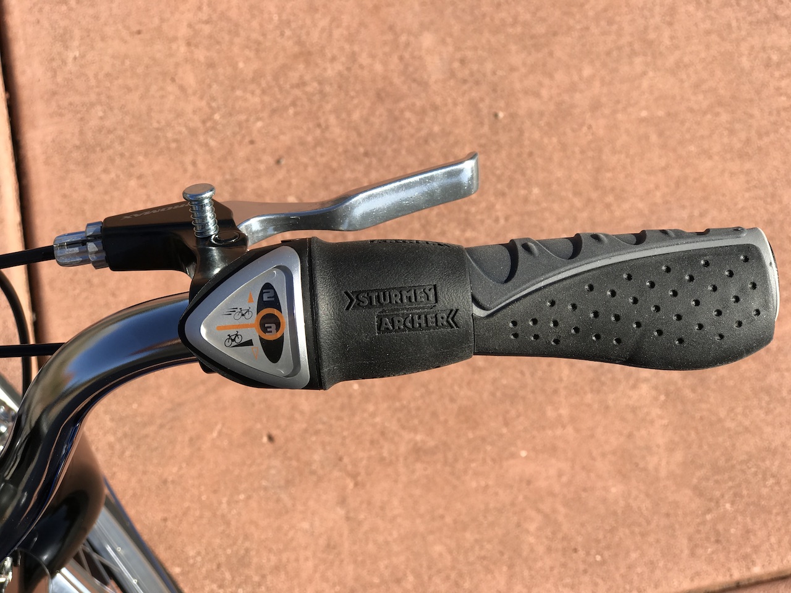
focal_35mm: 57
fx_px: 1302
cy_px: 296
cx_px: 396
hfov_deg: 33.8
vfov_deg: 25.7
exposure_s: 1/499
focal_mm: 6.6
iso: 20
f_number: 2.8
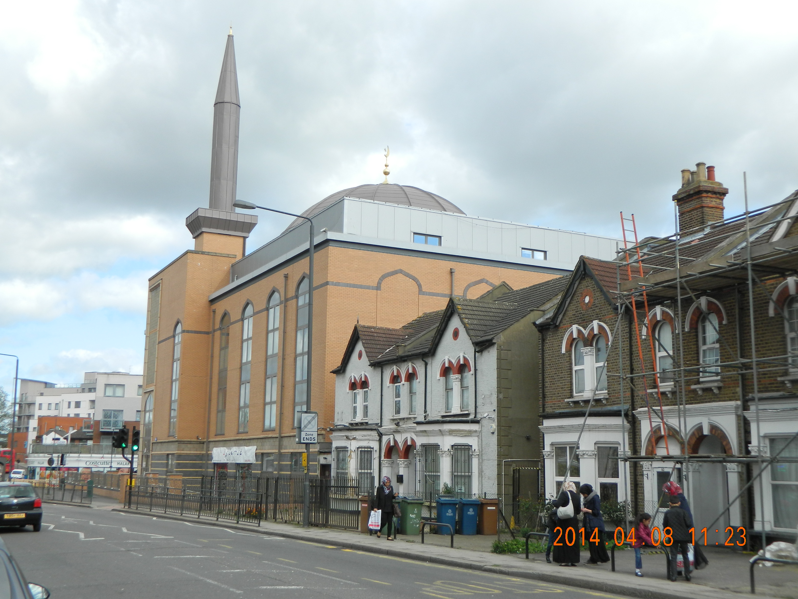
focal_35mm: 41
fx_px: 945
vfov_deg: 35.1
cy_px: 300
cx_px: 399
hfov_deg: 45.8
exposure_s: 1/500
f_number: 3.5
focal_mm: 7.3
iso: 80
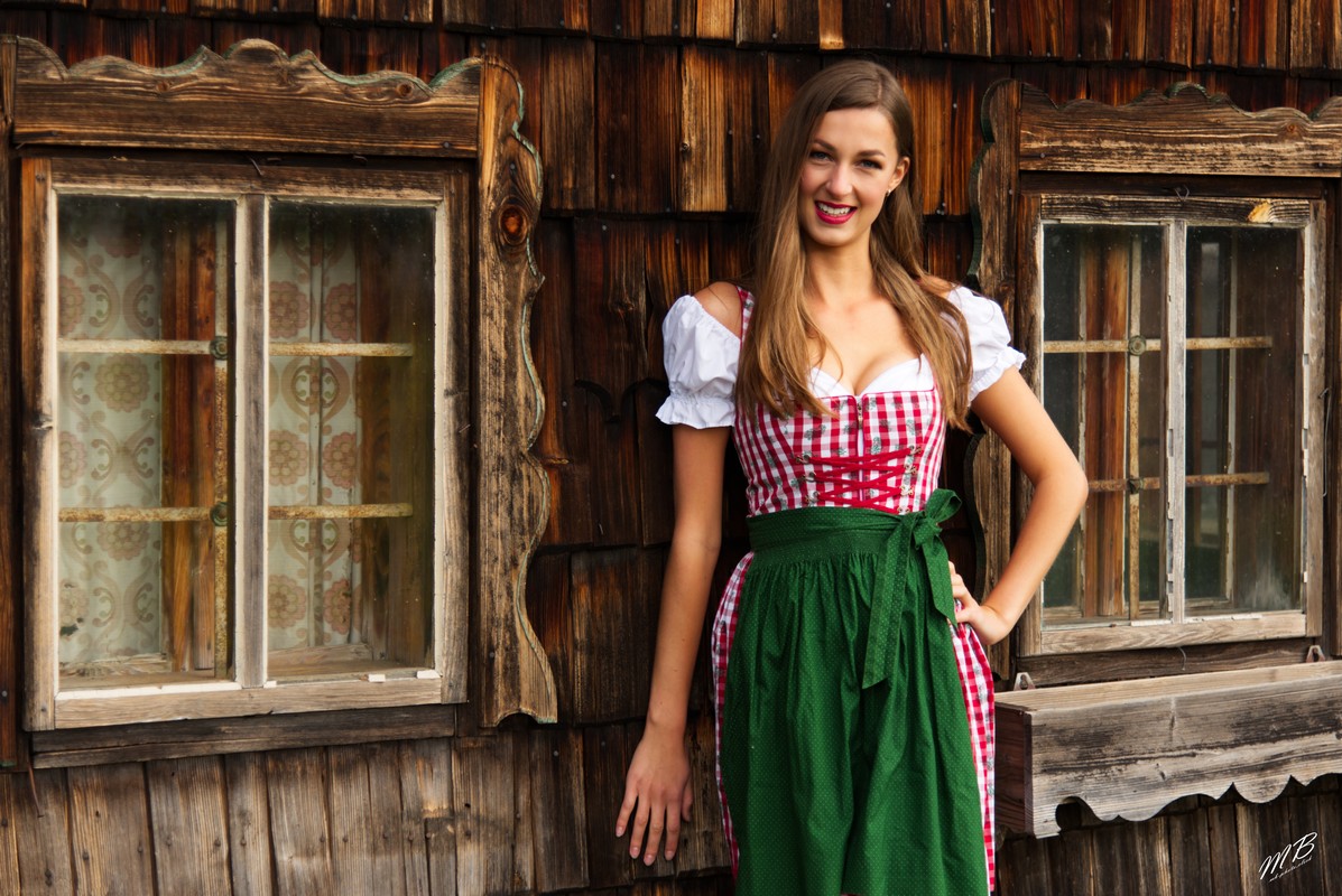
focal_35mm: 70
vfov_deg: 19.5
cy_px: 448
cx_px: 671
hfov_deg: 28.8
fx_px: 2611
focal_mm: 70
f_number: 4
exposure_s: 1/250
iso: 200
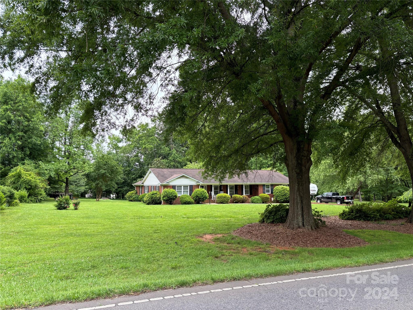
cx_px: 206
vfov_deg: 53.1
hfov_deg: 67.3
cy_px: 155
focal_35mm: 26
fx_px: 310
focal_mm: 5.96
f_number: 1.6
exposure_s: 1/493
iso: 50
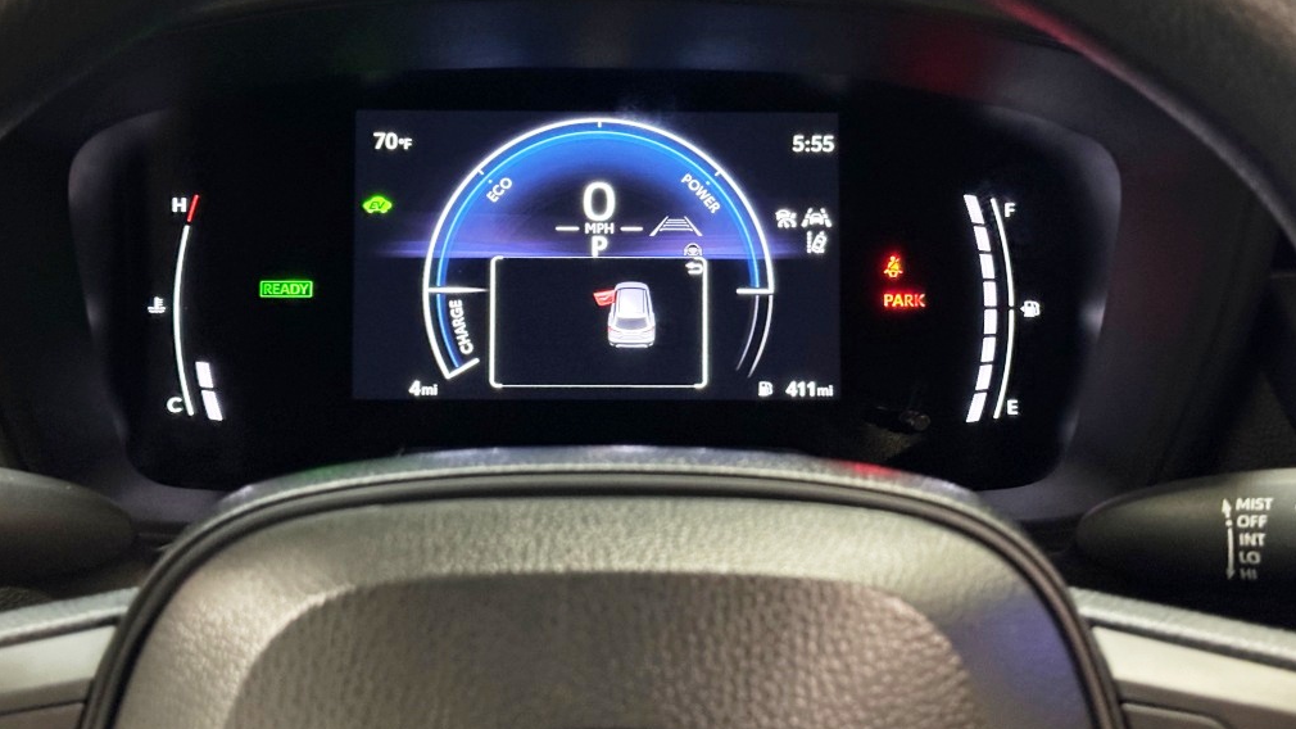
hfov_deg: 39.2
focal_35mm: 53
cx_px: 654
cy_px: 252
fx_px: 1821
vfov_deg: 22.5
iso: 640
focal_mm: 6.86
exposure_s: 1/25
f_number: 1.78
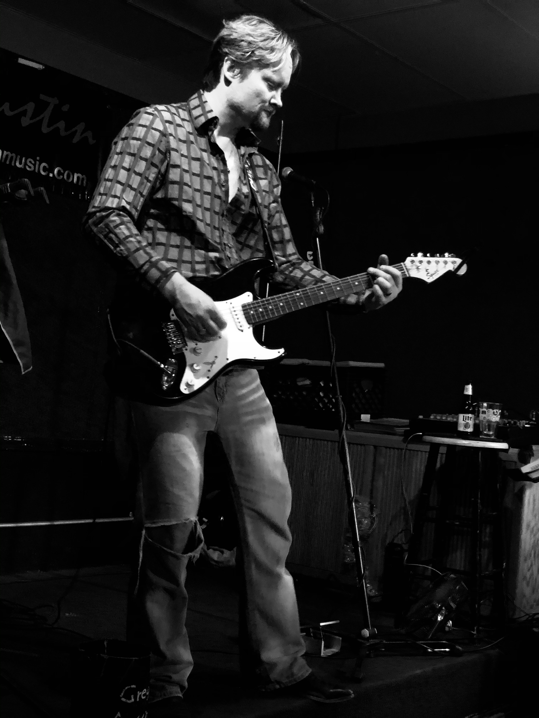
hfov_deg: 28.0
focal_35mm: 52
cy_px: 359
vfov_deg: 36.8
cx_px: 270
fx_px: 1080
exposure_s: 1/9
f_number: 2.4
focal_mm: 6
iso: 160
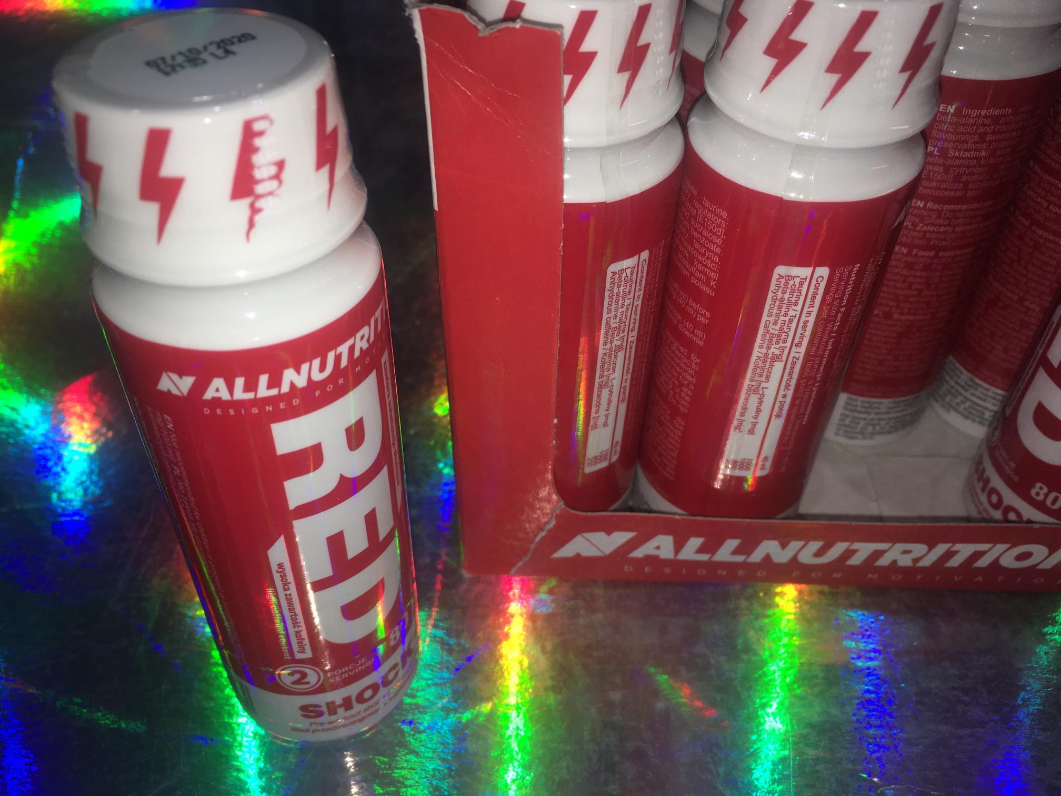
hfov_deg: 61.7
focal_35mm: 29
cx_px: 530
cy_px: 398
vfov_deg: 48.2
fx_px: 889
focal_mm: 4.15
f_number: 2.2
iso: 25
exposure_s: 1/279
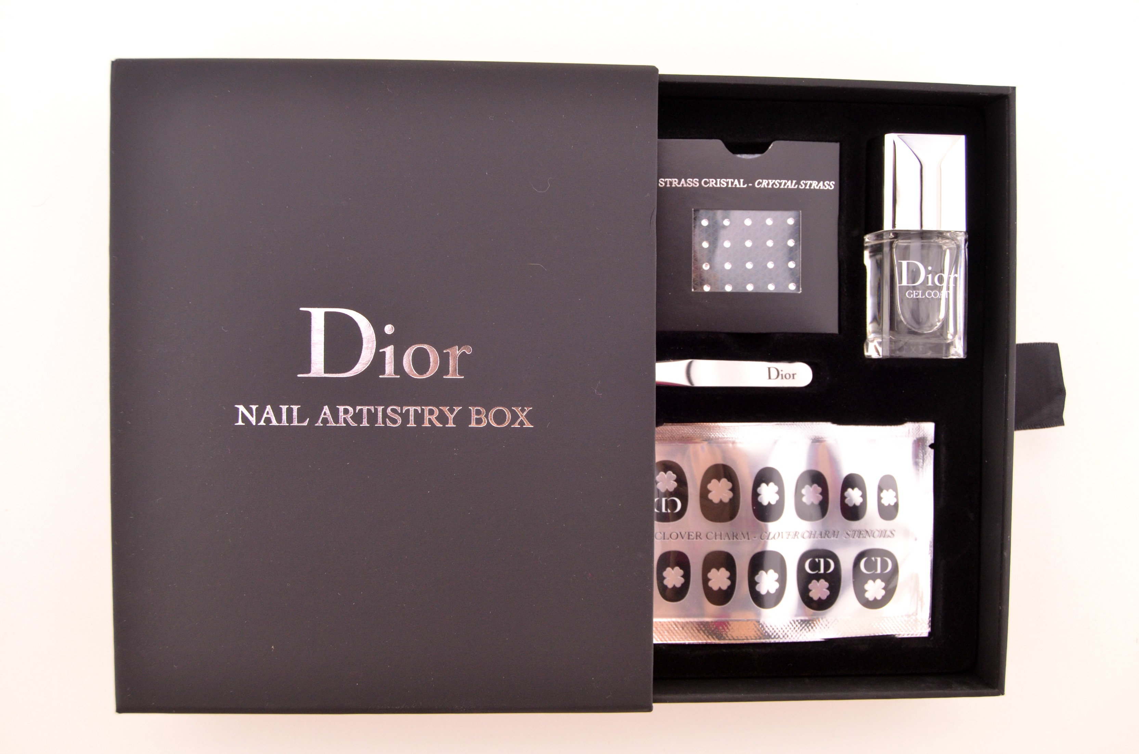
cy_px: 377
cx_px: 570
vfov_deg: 39.8
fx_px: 1042
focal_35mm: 33
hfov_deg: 57.3
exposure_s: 1/320
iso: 800
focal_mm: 22
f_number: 5.6
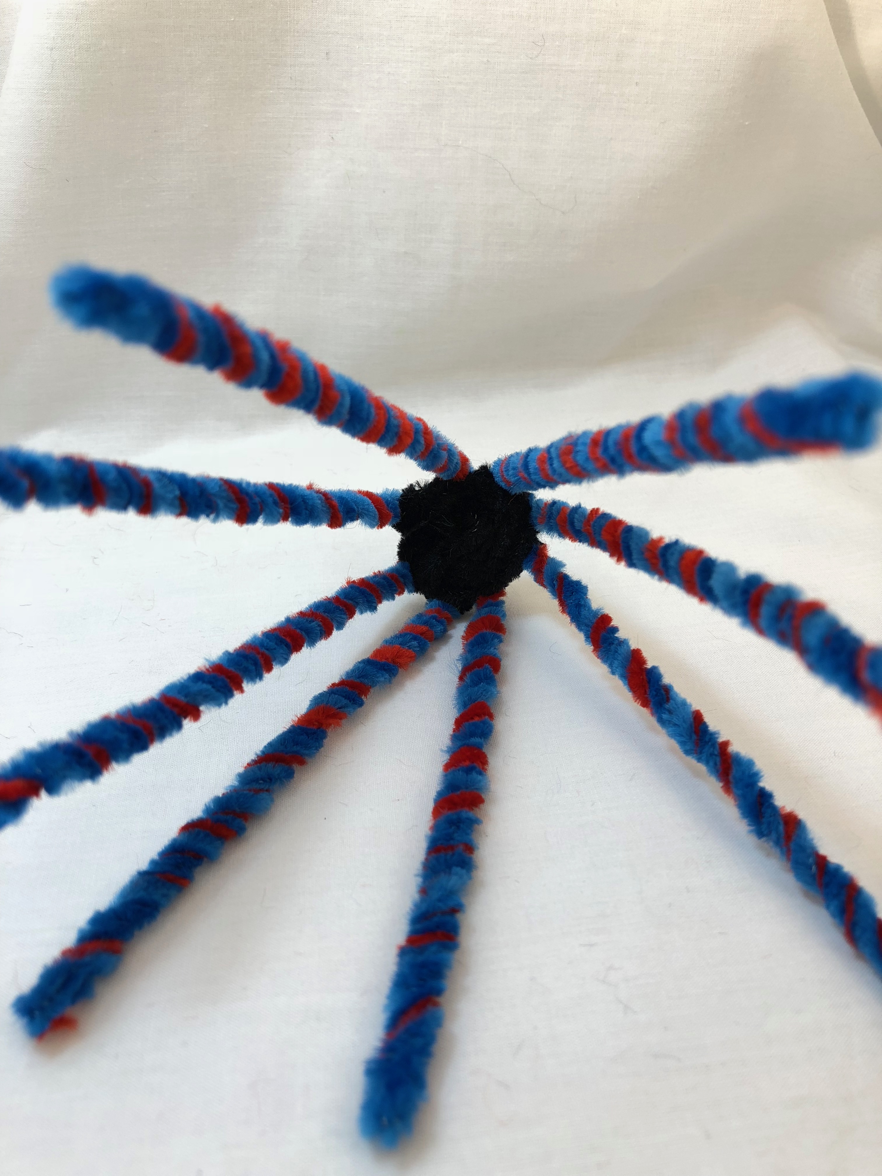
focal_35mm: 28
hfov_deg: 49.7
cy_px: 588
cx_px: 441
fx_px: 951
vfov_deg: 63.4
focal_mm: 4
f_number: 1.8
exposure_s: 1/50
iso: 32
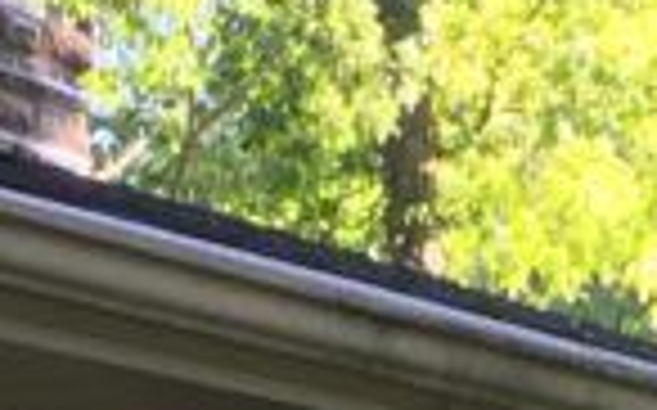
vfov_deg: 5.7
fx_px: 3865
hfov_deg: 9.4
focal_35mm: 216
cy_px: 1126
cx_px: 990
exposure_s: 1/120
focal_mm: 4.15
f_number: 2.2
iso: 40
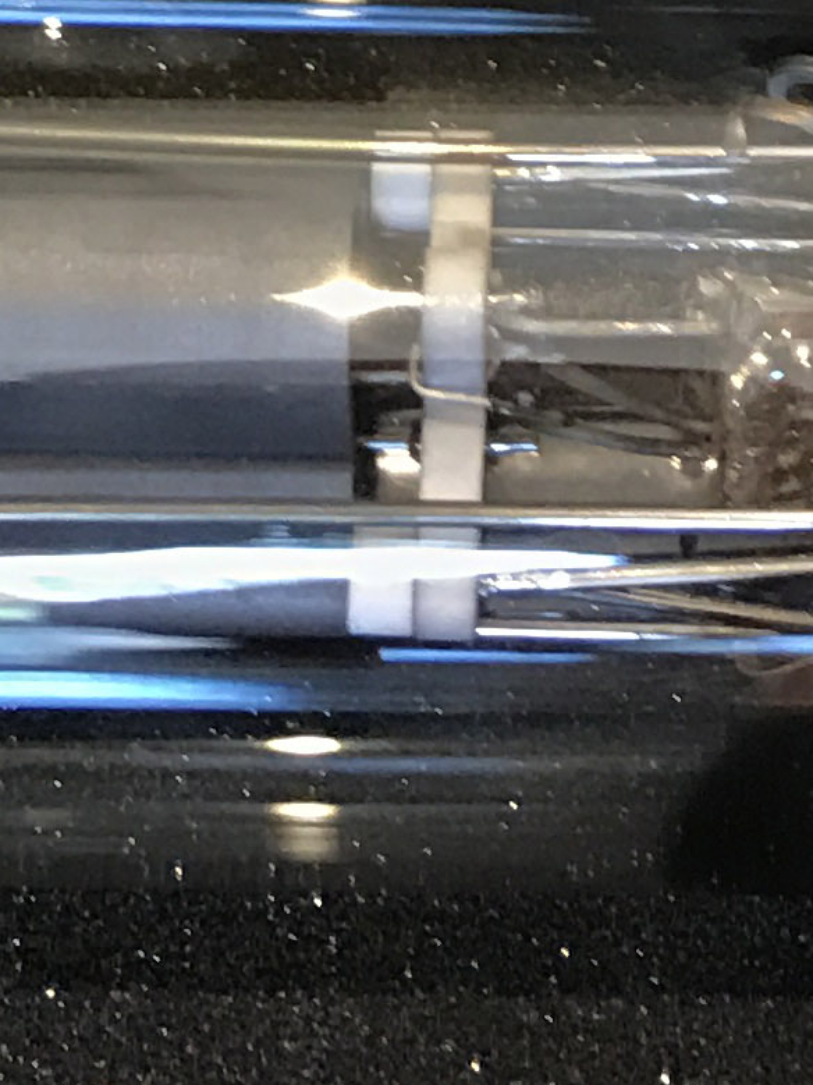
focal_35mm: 145
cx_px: 579
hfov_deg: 10.2
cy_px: -1493
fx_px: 4542
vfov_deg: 11.4
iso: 40
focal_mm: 3.99
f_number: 1.8
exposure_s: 1/17
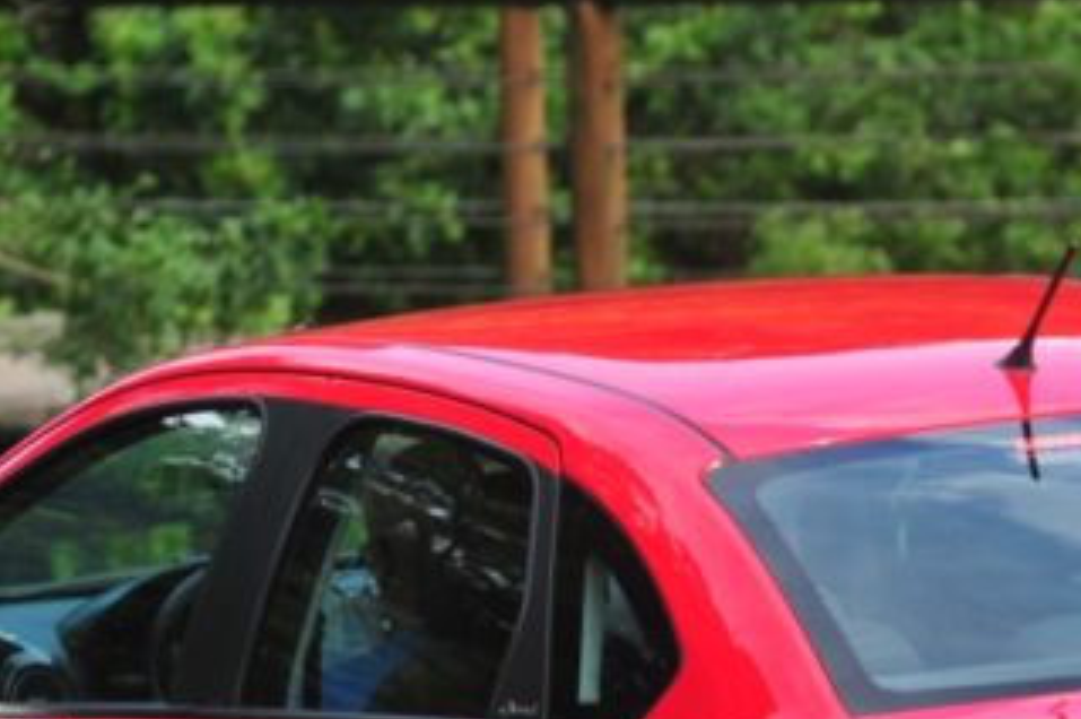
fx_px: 20956
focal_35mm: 699
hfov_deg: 3.0
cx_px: 756
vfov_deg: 2.0
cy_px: 536
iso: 250
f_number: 5.6
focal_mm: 145
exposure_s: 1/400
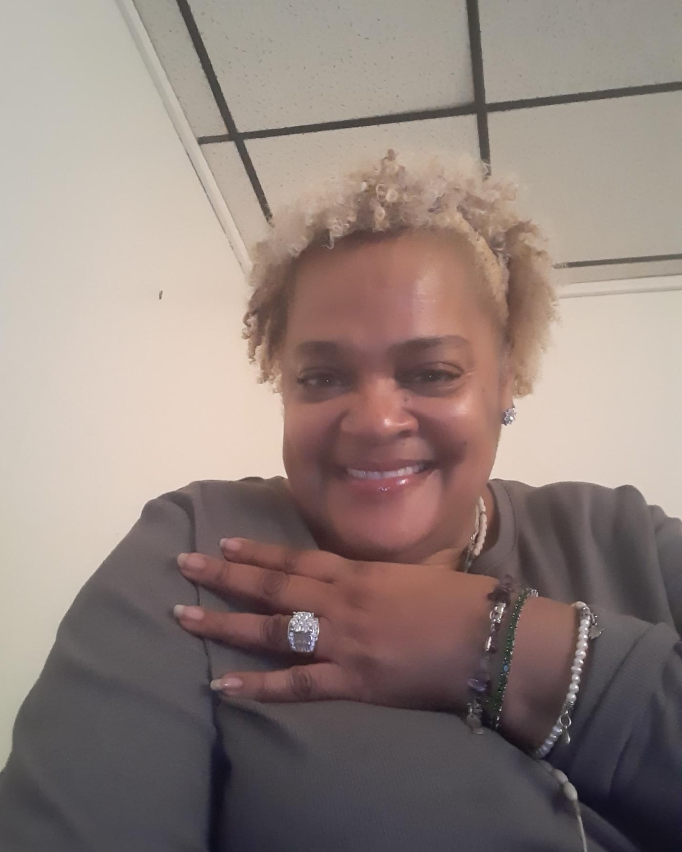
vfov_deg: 52.8
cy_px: 440
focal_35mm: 34
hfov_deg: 43.4
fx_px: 858
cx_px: 338
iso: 1000
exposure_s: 1/8
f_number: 2
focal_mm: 2.66
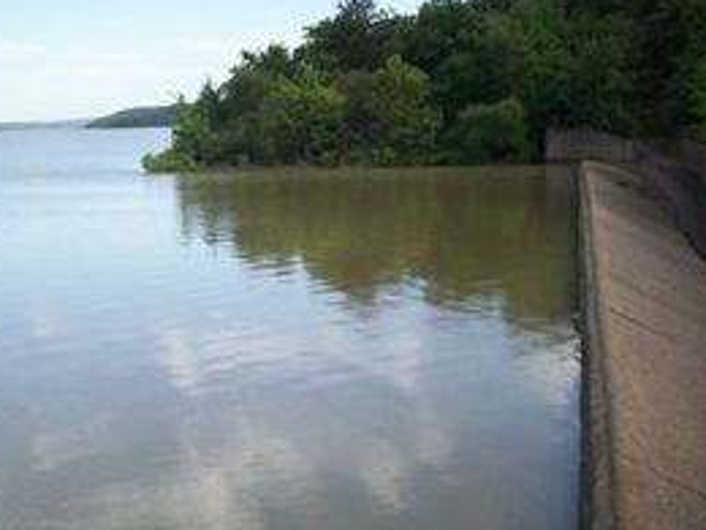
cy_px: 266
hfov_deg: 33.3
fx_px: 1163
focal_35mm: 57
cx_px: 198
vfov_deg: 25.7
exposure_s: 1/1401
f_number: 2.8
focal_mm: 6.2
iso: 200
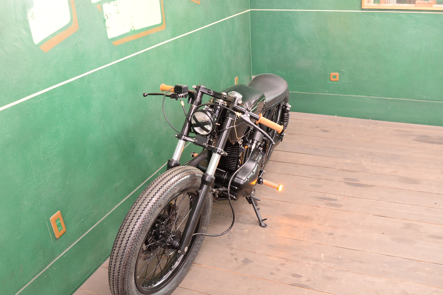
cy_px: 148
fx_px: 431
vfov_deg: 37.9
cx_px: 222
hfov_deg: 54.4
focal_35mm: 35
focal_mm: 35
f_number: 9
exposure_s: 1/13
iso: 5000
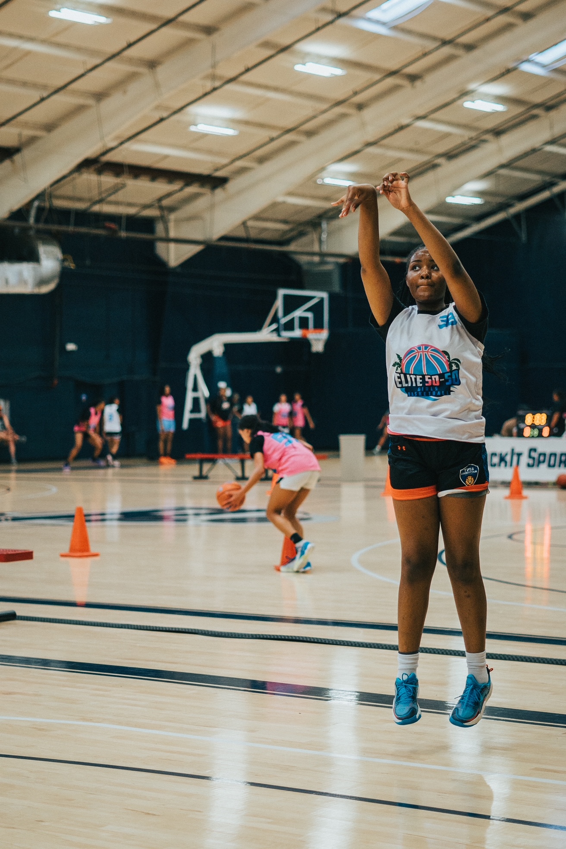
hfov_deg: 18.2
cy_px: 424
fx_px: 1769
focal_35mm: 75
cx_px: 283
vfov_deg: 27.0
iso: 500
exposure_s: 1/800
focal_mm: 50
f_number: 1.8
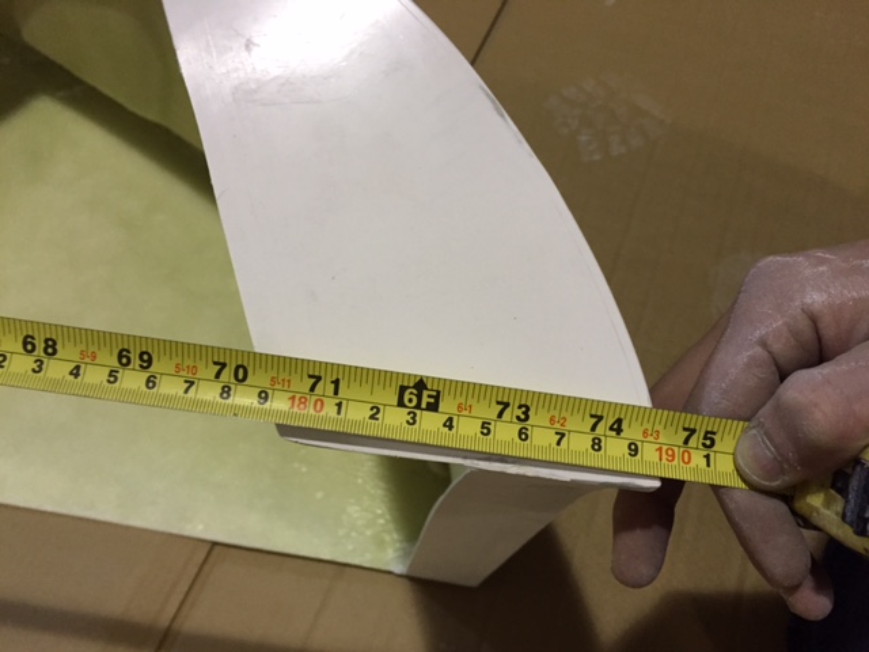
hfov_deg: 61.7
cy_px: 326
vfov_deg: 48.2
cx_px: 434
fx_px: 728
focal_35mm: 29
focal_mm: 4.15
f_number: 2.2
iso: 200
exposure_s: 1/33
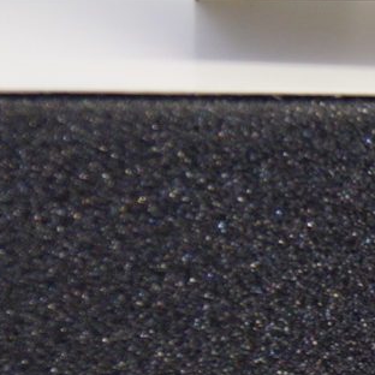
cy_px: 335
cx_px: 529
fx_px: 3076
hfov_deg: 6.9
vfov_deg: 7.0
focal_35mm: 251
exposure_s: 1/60
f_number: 4.5
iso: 320
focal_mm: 30
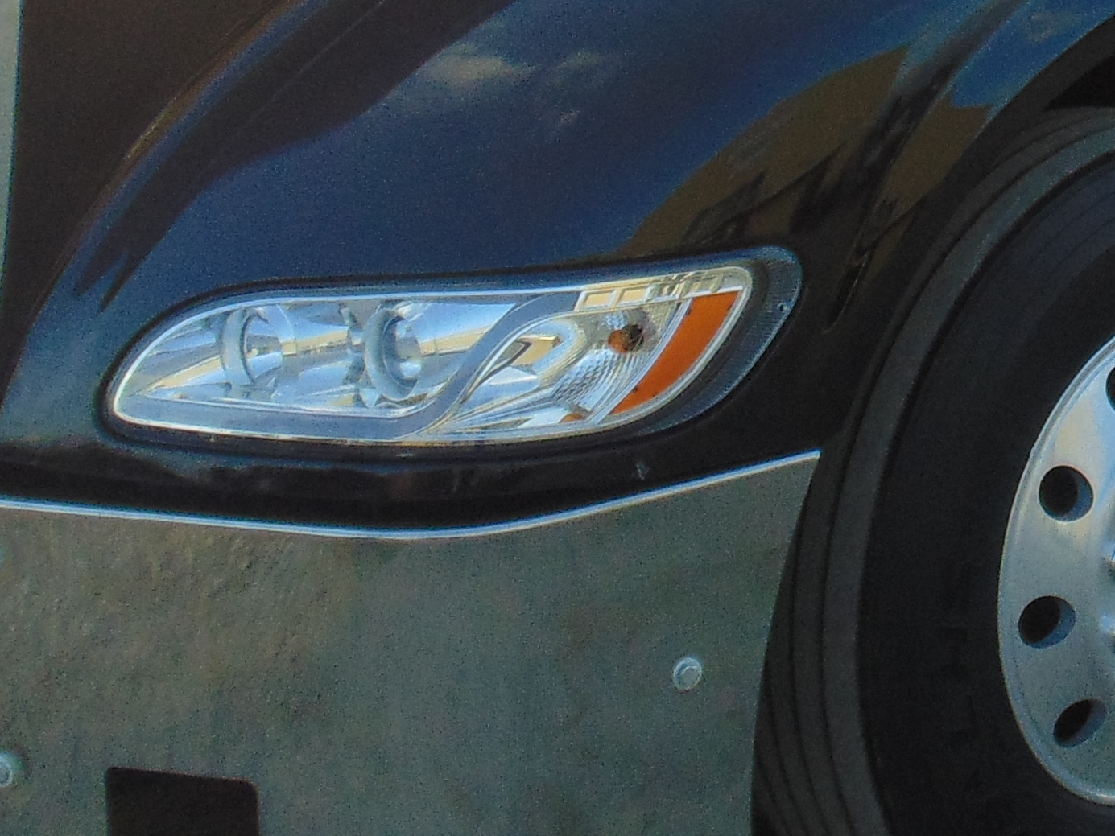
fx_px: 2996
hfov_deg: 20.3
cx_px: 1147
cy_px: -68
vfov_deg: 15.5
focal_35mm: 93
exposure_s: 1/250
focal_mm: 4.5
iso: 80
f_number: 3
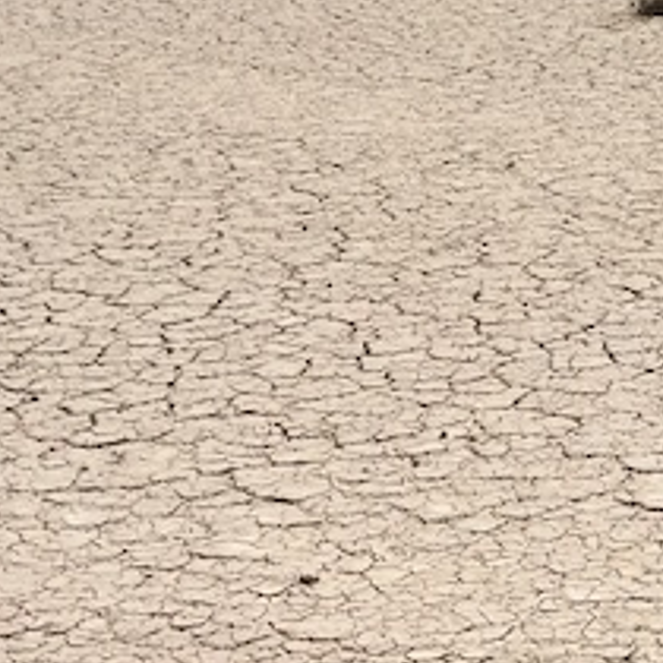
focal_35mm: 125
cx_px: 1228
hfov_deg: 12.6
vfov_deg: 13.9
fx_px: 2709
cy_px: 420
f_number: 2.2
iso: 25
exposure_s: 1/4808
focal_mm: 4.15
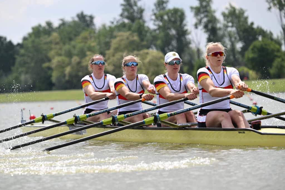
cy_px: 95
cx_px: 142
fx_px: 1742
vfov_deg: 6.2
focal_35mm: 220
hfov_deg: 9.4
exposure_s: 1/2000
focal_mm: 220
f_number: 7.1
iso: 500
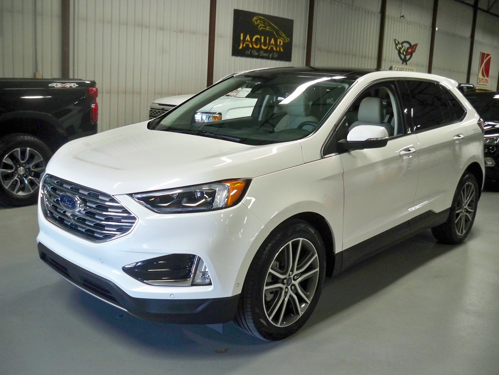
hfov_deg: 52.6
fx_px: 505
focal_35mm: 35
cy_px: 188
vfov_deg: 40.7
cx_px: 250
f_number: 3.1
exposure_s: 1/60
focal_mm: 6.3
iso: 320
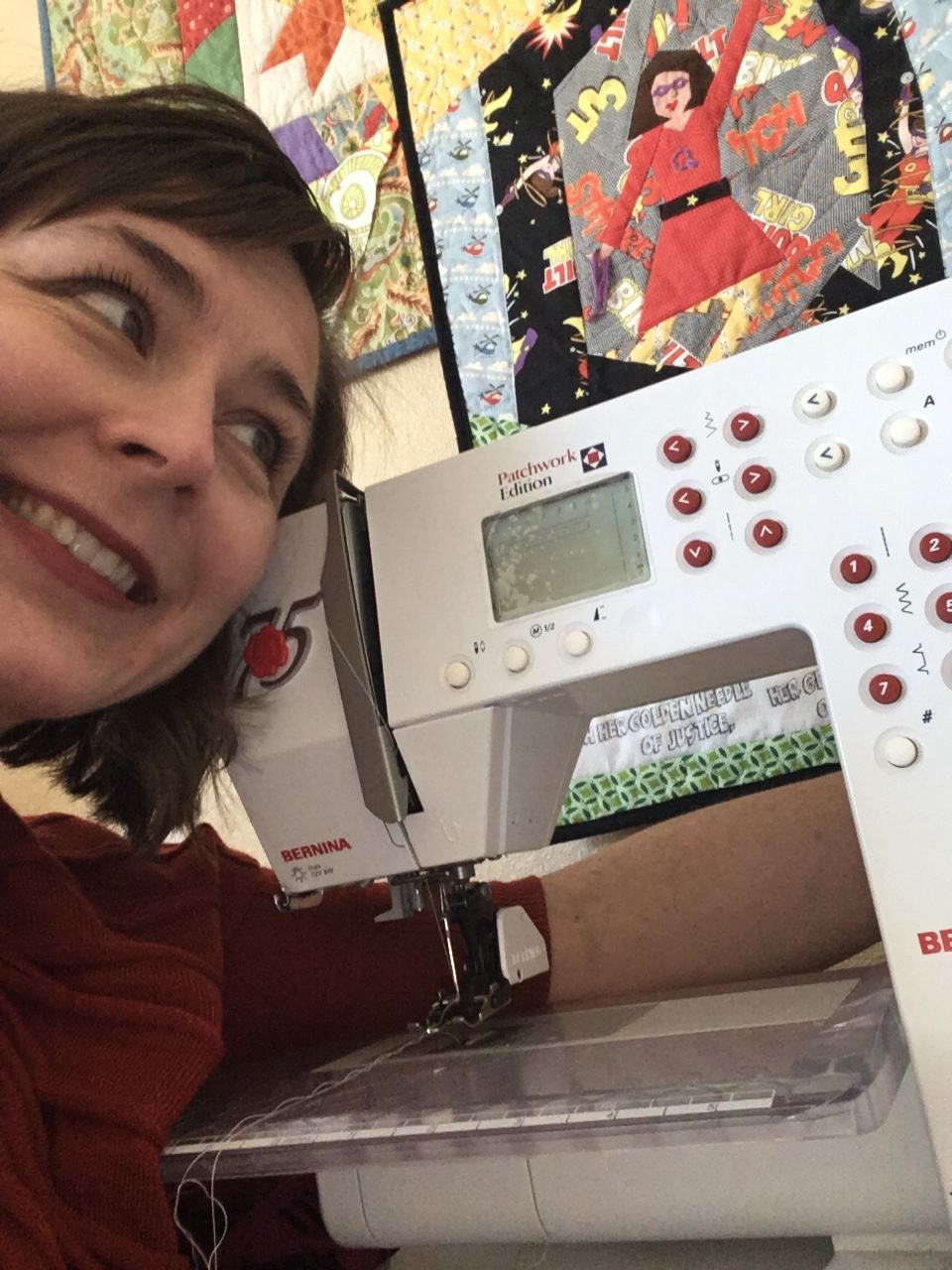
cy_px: 635
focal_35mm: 31
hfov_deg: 45.4
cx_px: 476
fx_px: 1137
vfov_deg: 58.4
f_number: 2.4
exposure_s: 1/30
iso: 100
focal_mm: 2.15
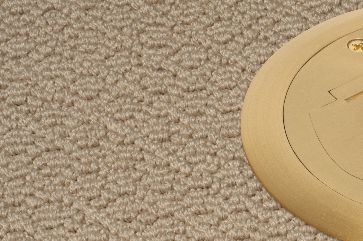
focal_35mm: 226
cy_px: 69
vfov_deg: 6.1
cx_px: 442
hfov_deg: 9.0
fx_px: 2276
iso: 200
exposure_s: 1/100
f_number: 32
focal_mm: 60
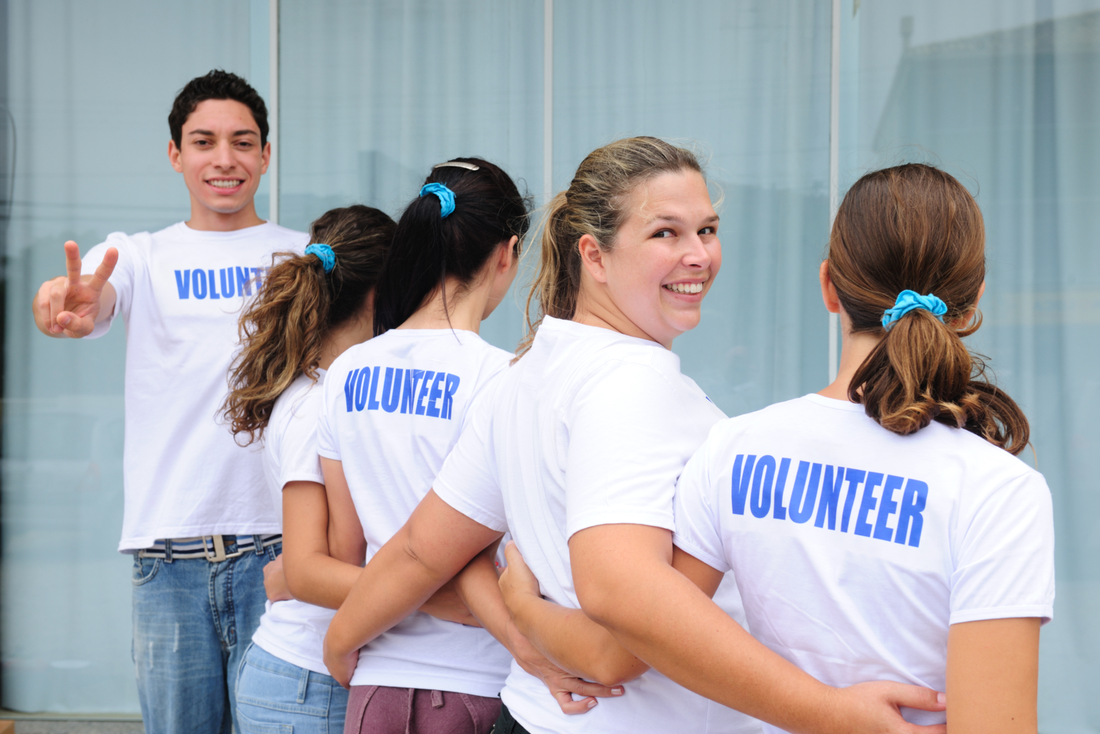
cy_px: 367
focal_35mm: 52
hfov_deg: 38.2
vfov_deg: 26.0
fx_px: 1589
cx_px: 550
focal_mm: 52
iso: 100
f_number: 7.1
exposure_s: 1/125
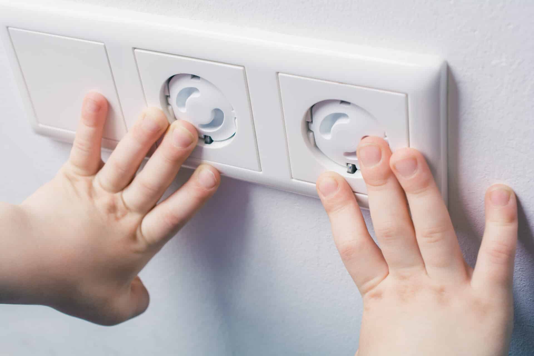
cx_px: 267
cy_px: 178
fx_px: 890
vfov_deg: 22.6
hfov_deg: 33.4
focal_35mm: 60
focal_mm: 40
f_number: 6.3
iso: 100
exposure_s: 1/125
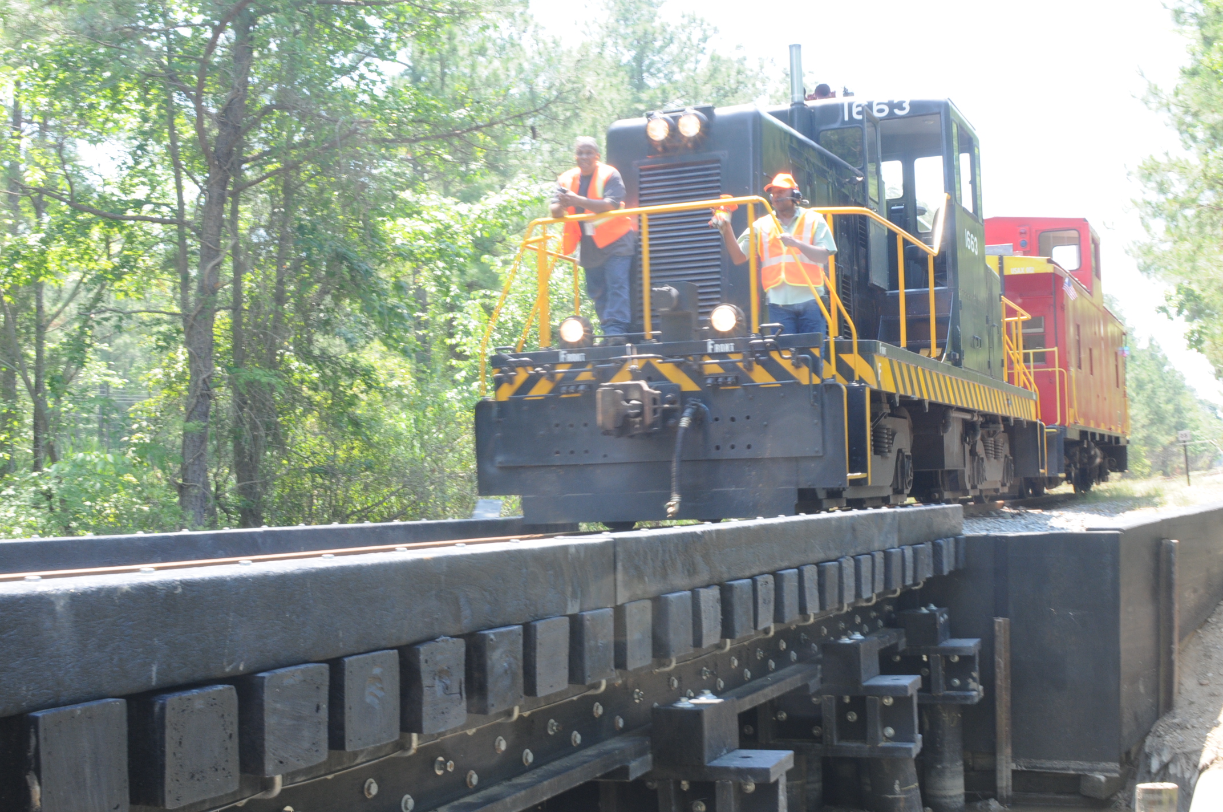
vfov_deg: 31.8
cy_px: 406
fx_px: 1425
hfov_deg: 46.4
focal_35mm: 42
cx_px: 612
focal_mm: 28
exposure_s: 1/20
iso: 400
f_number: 16
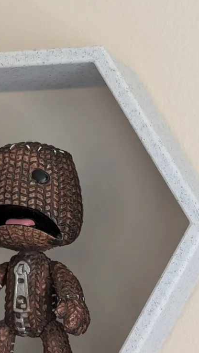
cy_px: 193
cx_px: 42
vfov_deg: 22.2
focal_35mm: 96
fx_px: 901
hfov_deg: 12.6
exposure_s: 1/47.1
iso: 115
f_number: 1.68
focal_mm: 6.9
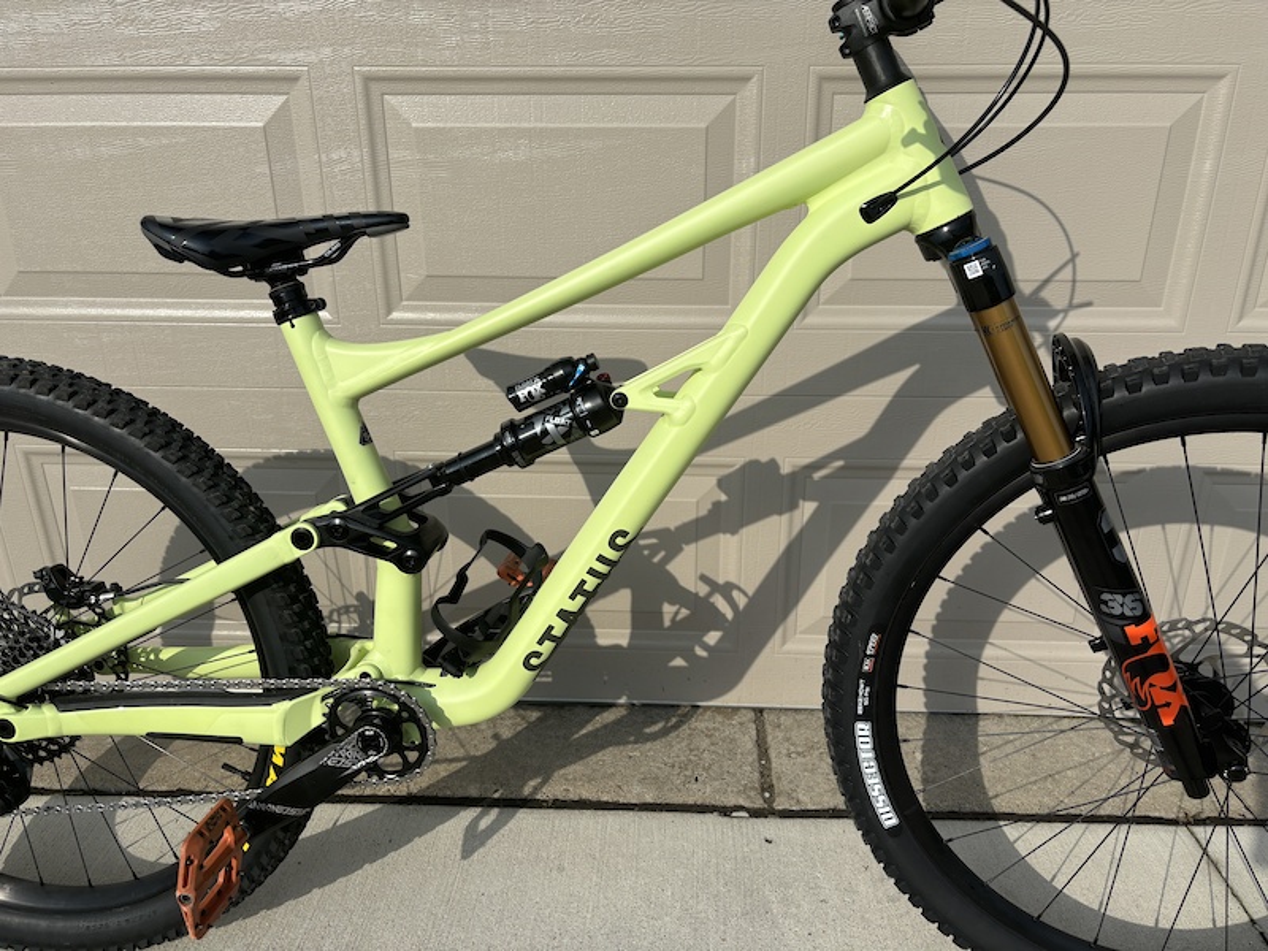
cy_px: 476
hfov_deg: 67.3
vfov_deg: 53.1
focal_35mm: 26
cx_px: 634
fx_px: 952
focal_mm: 5.96
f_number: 1.6
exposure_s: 1/5618
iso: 50
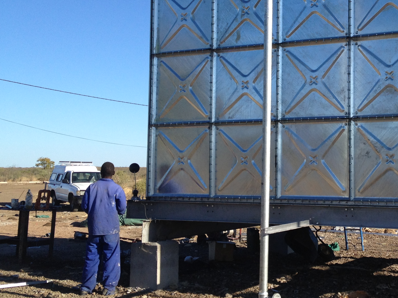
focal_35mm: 58
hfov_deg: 32.2
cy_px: 124
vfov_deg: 25.2
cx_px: 326
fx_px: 667
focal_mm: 4.28
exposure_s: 1/1255
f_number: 2.4
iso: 64
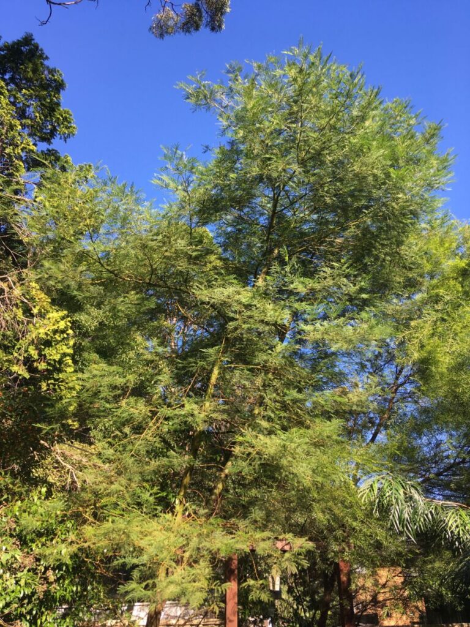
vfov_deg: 61.7
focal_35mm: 29
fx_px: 525
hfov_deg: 48.2
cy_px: 314
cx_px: 235
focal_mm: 4.15
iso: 25
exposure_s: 1/363
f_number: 2.2
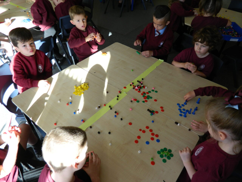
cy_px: 91
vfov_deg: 54.9
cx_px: 121
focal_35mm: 25
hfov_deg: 69.4
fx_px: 175
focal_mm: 4.5
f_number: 3.1
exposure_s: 1/60
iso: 80
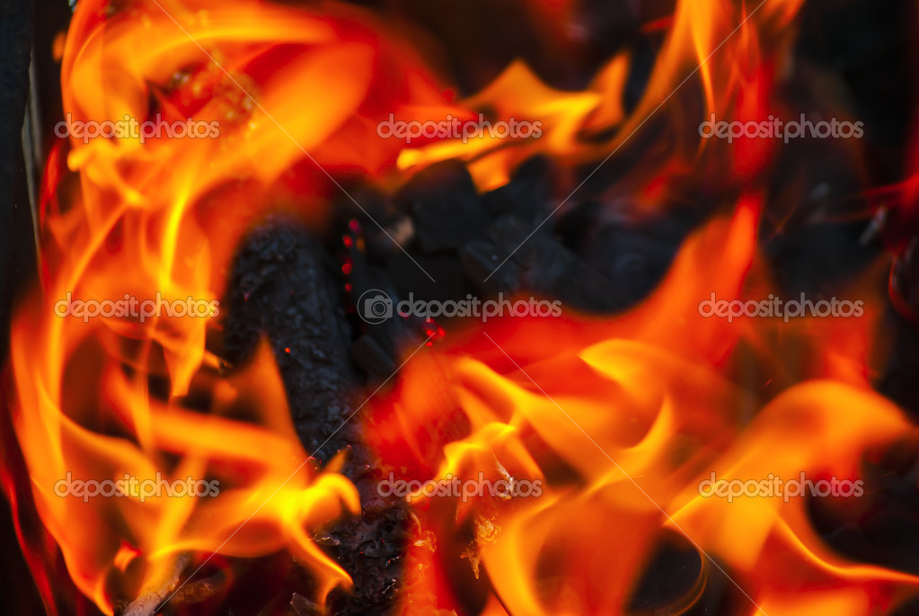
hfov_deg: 11.4
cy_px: 308
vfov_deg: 7.7
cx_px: 460
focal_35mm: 180
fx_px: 4601
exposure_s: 1/100
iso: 100
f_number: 5.6
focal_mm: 120
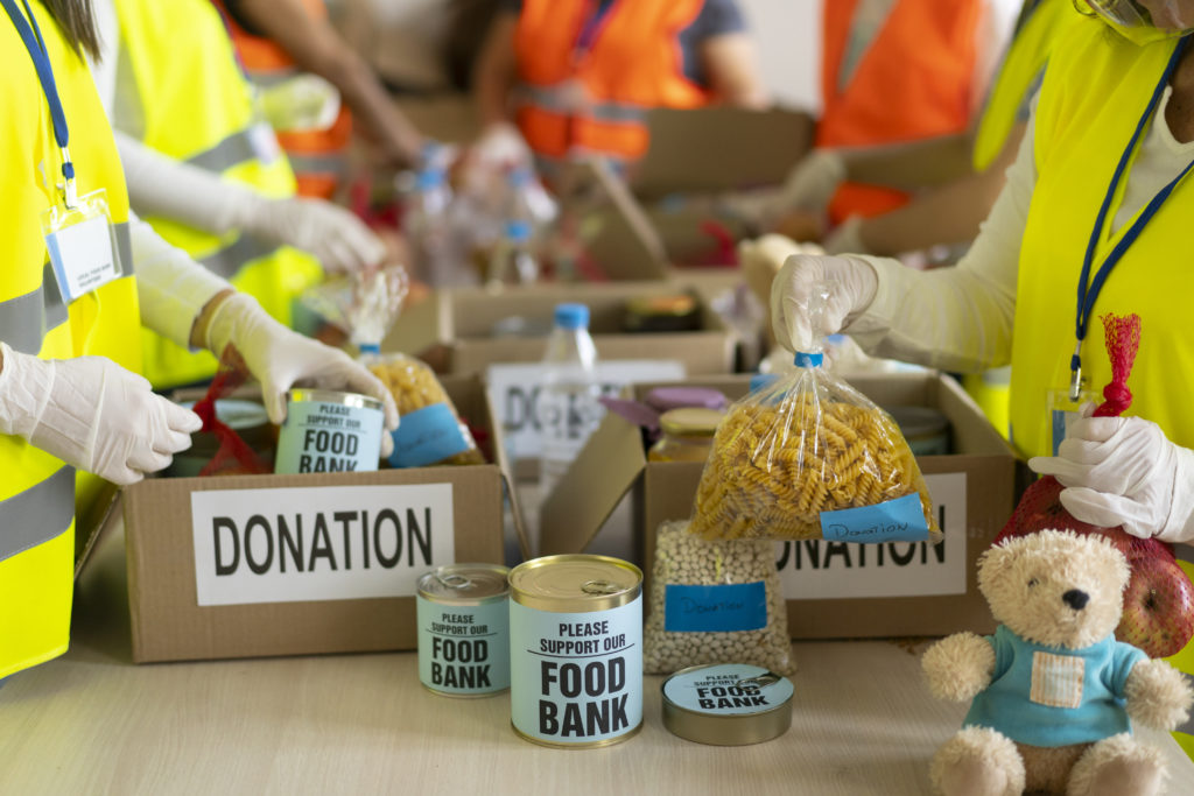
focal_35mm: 55
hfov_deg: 36.2
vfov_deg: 24.6
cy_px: 398
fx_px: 1824
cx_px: 597
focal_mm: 55
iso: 640
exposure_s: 1/640
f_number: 1.8
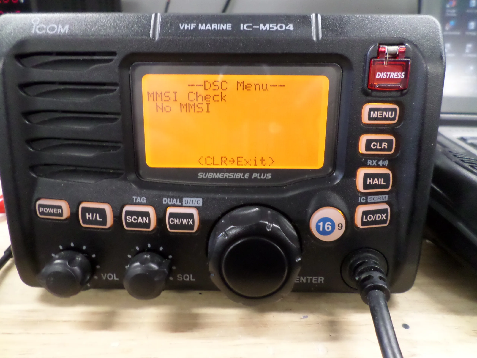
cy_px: 179
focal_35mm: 25
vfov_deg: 54.9
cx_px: 238
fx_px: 344
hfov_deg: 69.4
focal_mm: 4.5
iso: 400
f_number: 2.5
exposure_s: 1/30
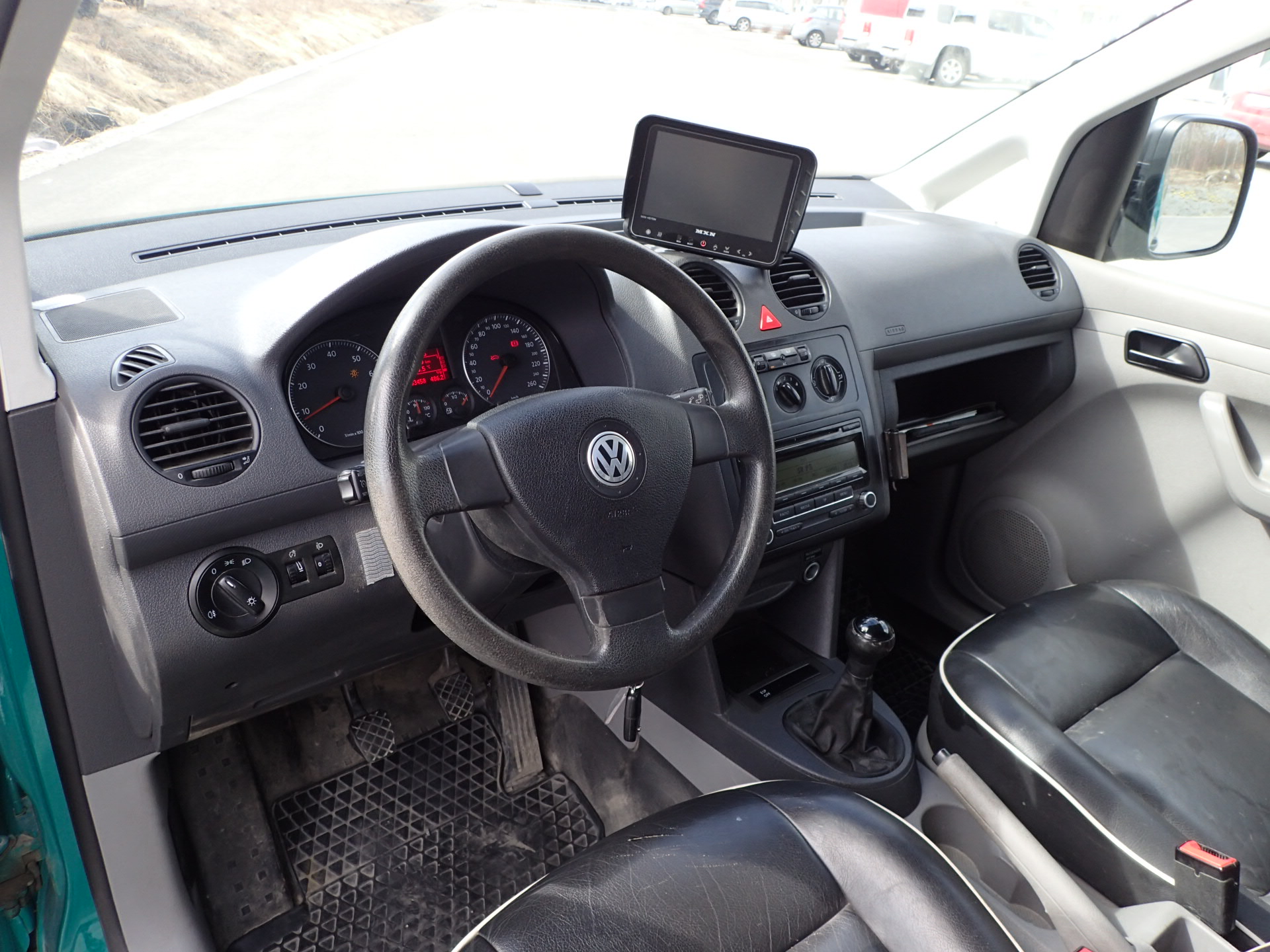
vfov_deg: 54.9
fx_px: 917
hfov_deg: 69.4
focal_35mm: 25
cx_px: 635
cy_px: 476
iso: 100
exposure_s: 1/125
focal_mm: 4.5
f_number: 2.8
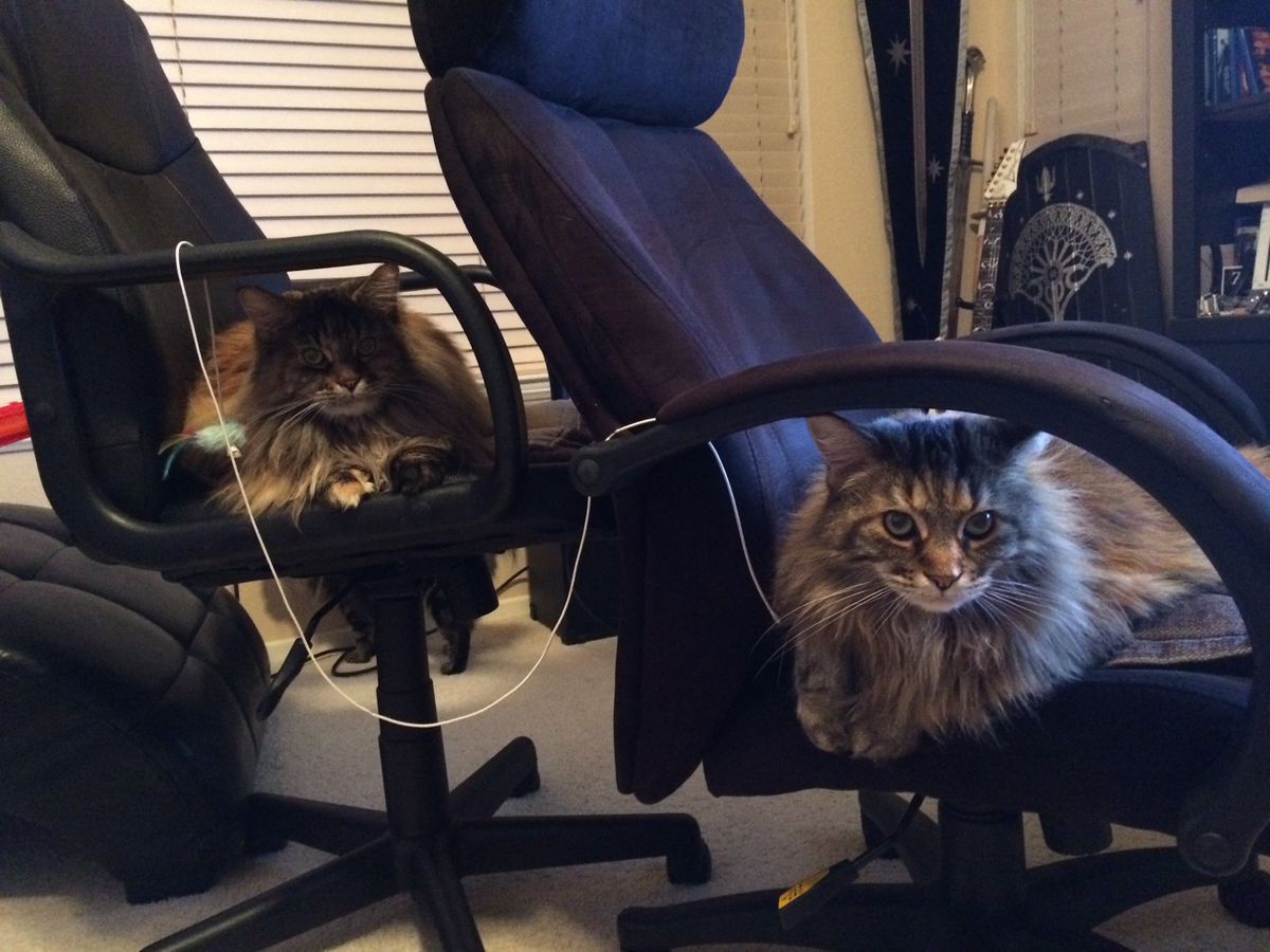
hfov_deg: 60.0
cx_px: 635
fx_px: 1101
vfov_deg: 46.8
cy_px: 476
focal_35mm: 30
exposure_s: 1/15
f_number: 2.2
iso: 400
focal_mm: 4.12
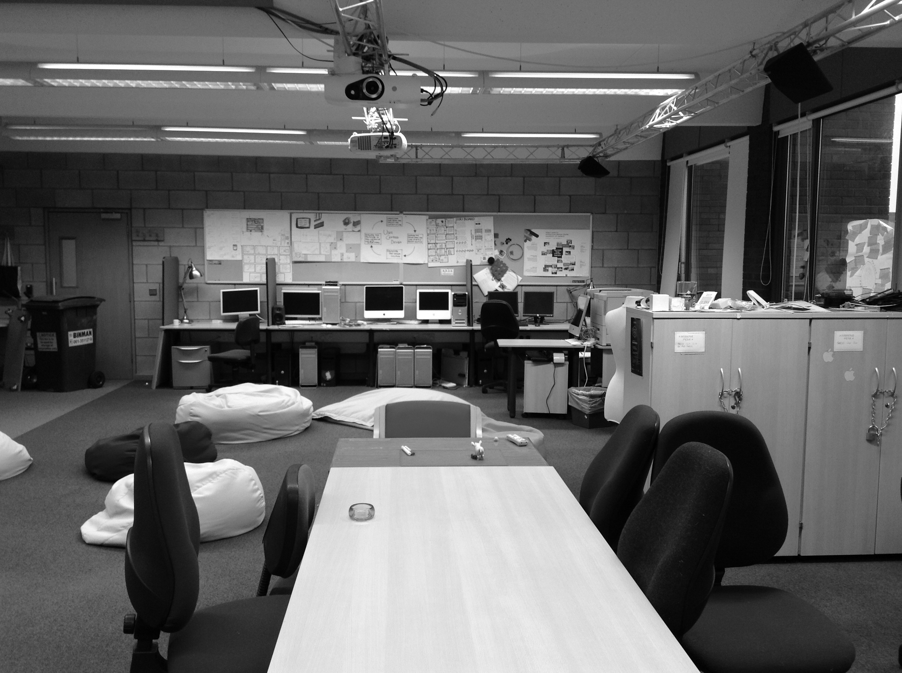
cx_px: 451
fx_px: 911
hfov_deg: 52.7
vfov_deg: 40.6
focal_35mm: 35
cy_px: 336
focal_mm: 4.28
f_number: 2.4
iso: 50
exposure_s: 1/24
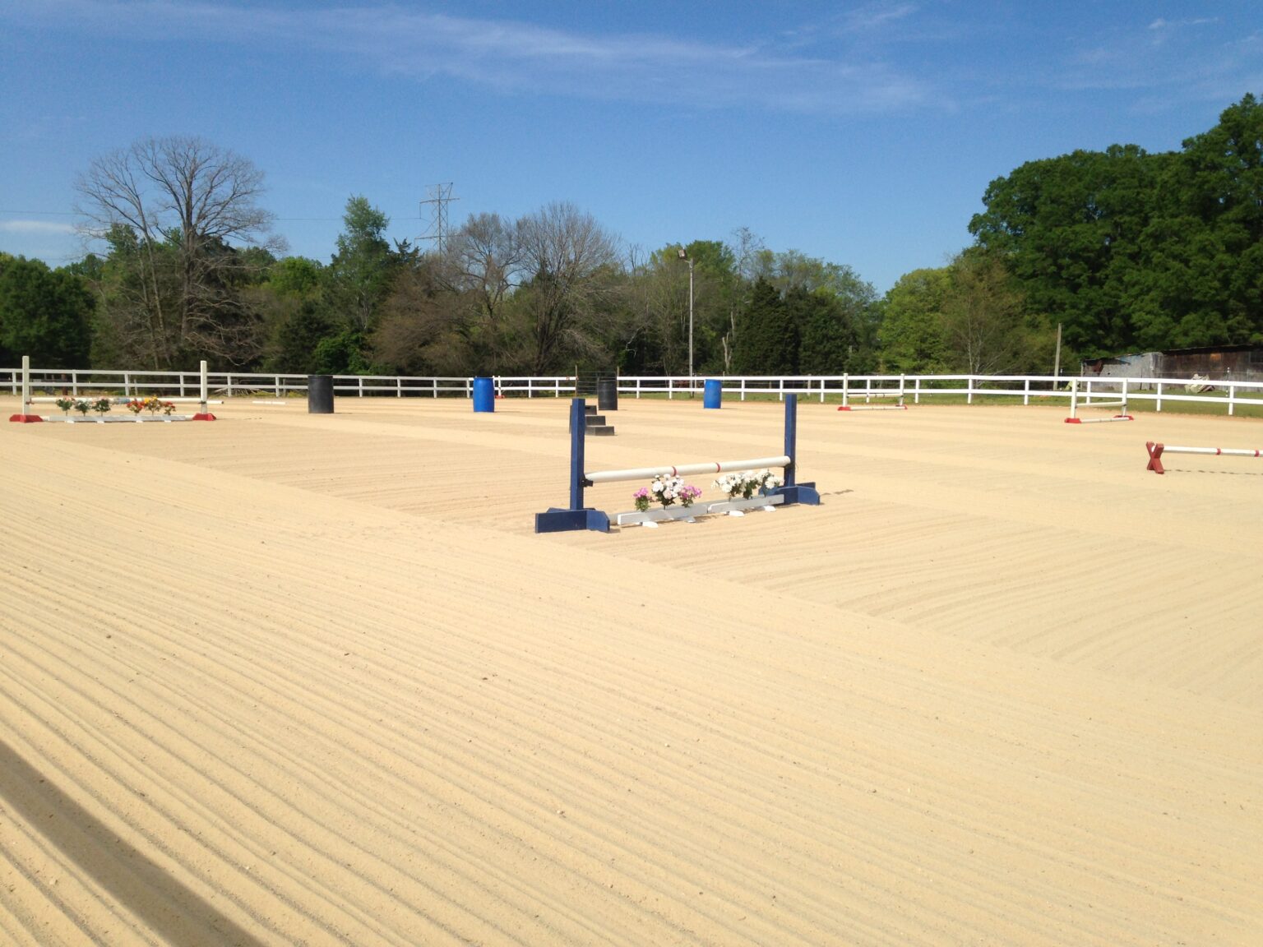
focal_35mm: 33
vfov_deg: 42.9
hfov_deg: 55.4
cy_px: 474
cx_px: 632
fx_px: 1204
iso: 50
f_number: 2.4
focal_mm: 4.12
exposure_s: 1/2463
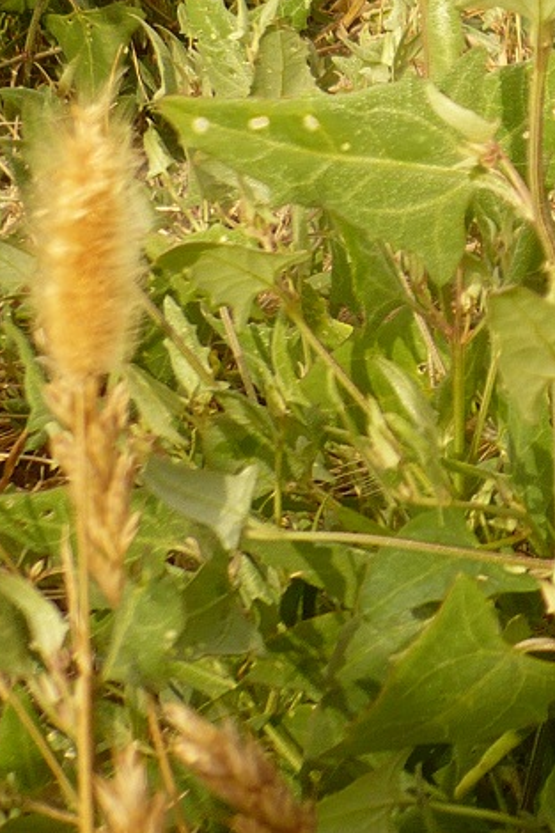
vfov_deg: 21.6
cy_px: 160
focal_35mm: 93
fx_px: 2152
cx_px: 895
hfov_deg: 13.6
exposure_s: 1/800
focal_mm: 5.8
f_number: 2.8
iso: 100
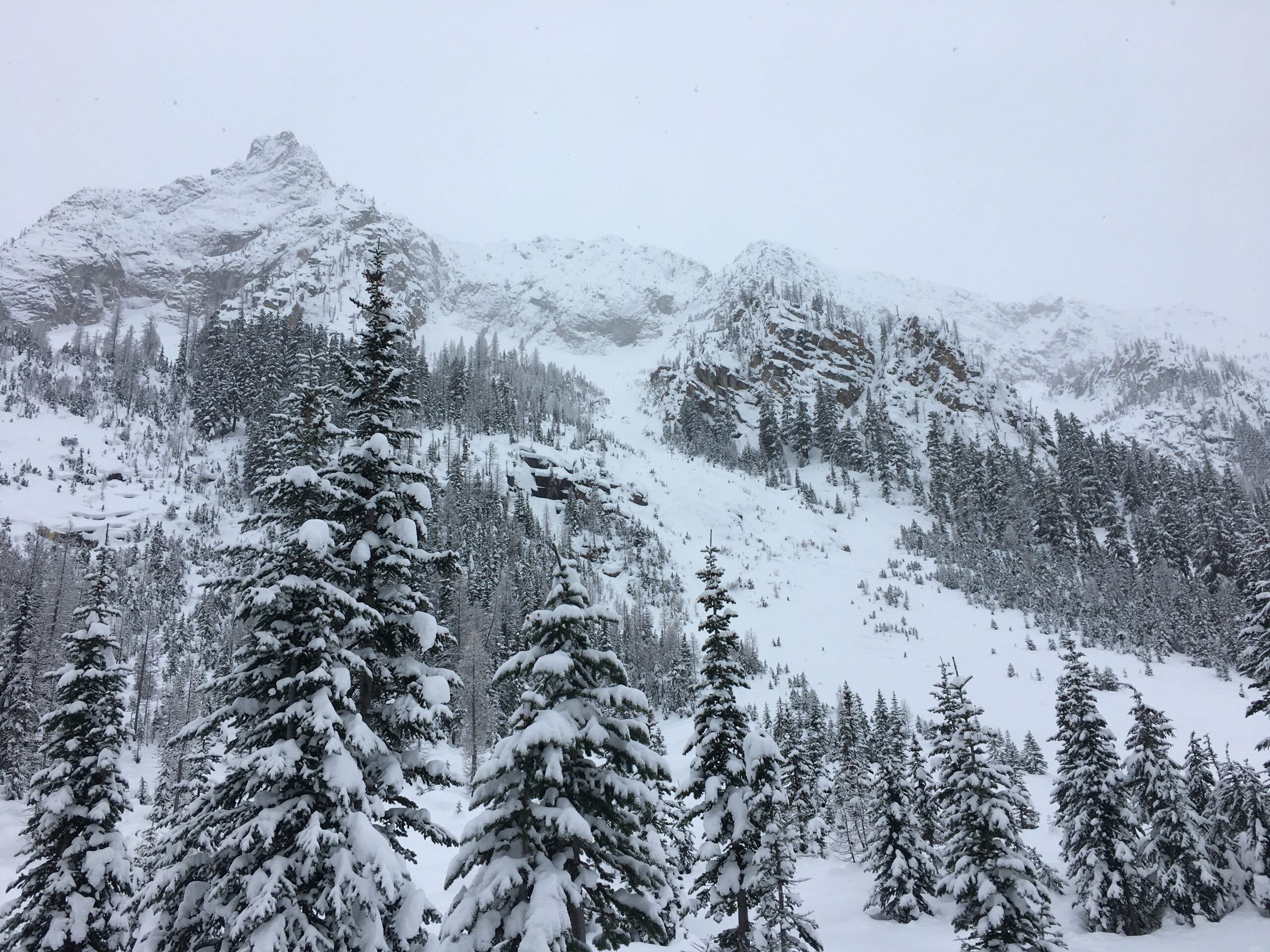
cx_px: 635
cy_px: 476
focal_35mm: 29
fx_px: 1064
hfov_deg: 61.7
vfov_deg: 48.2
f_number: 2.2
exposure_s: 1/801
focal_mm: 4.15
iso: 25
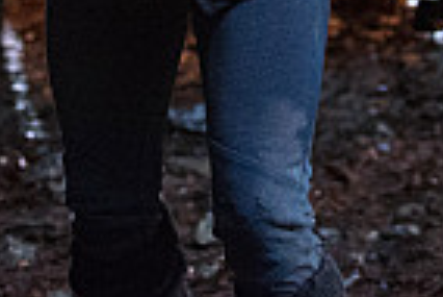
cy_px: -506
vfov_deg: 3.4
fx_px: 4866
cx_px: 237
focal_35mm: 395
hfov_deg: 5.2
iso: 4000
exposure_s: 1/125
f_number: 2.8
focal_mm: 70
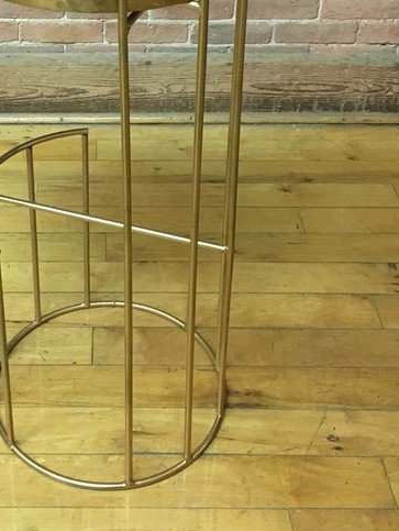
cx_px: 104
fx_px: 860
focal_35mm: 56
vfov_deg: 33.1
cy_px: 91
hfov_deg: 25.8
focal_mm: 4.15
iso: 200
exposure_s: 1/20
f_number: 2.2
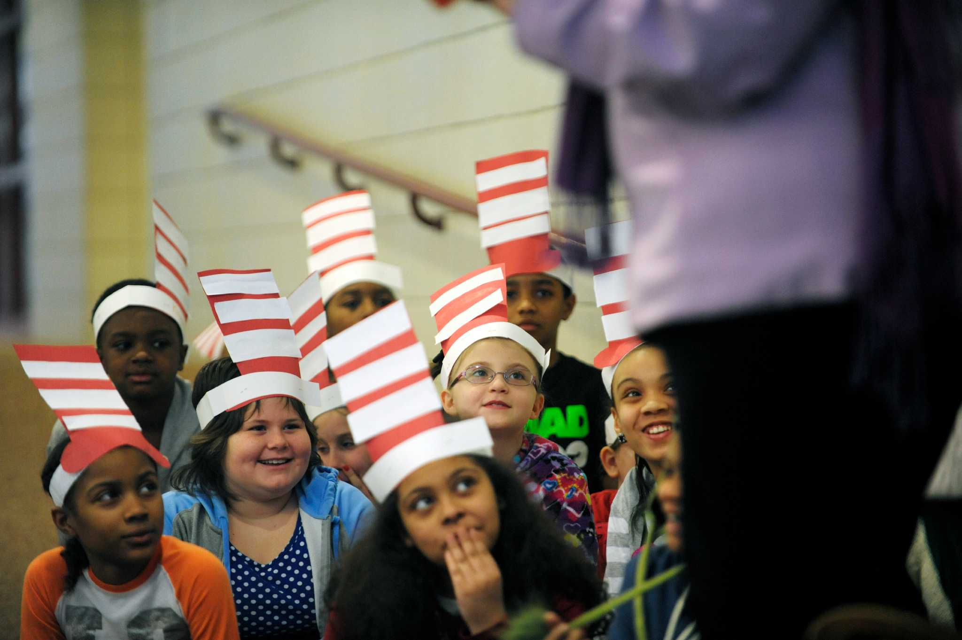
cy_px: 320
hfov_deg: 10.8
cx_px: 481
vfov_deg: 7.2
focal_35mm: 190
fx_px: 5073
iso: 3200
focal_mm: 190
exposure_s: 1/100
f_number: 2.8
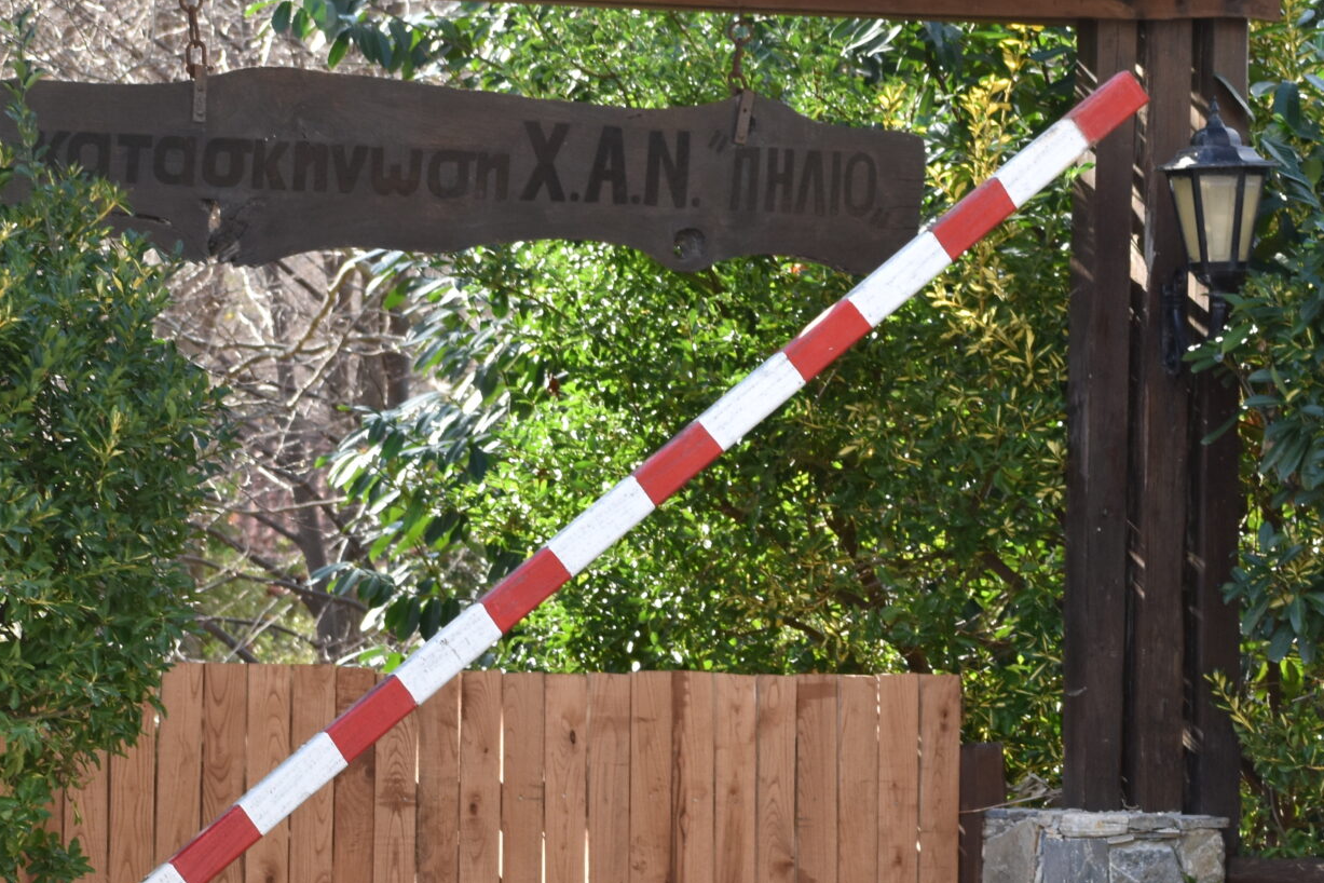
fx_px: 8054
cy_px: 549
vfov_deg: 6.3
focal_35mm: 219
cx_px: 1243
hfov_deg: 9.3
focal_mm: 70
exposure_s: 1/160
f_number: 6.3
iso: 400
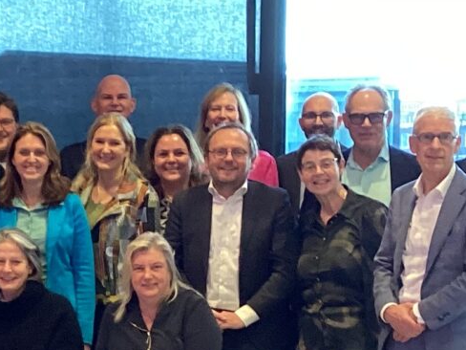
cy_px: 333
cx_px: -142
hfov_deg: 14.5
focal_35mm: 130
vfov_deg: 11.3
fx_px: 1750
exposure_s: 1/50
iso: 200
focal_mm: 3.3
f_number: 2.4
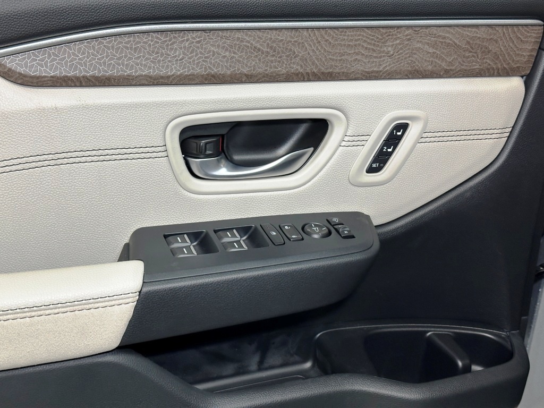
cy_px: 204
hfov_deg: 39.7
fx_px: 754
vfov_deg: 30.3
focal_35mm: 48
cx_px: 272
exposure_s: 1/40
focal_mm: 6.86
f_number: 1.78
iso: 250
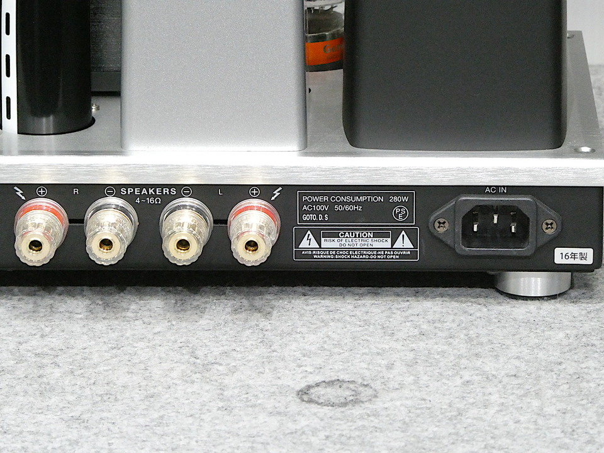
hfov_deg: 8.6
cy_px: 226
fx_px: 4031
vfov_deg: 6.4
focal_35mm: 231
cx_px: 302
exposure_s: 1/40
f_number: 5.6
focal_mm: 41.4
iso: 1600
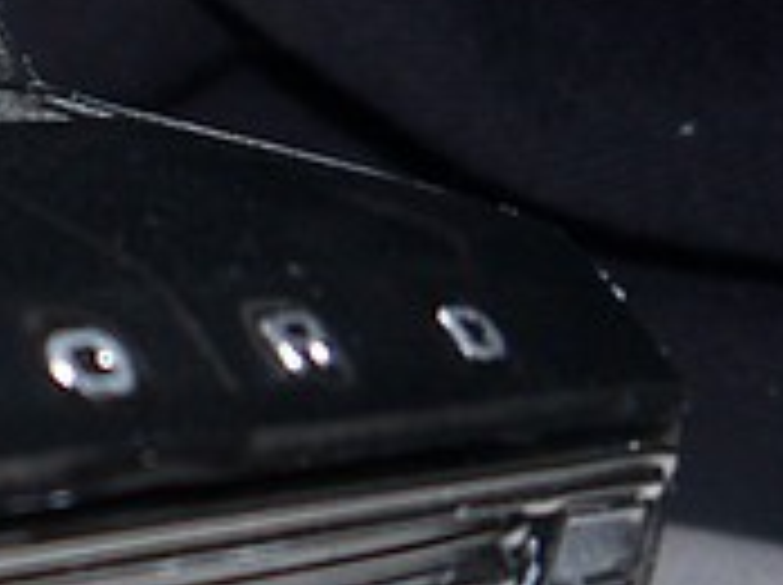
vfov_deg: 9.2
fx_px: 3637
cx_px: -958
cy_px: 454
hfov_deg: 10.8
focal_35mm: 161
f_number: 3.5
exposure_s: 1/30
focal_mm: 6.2
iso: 64
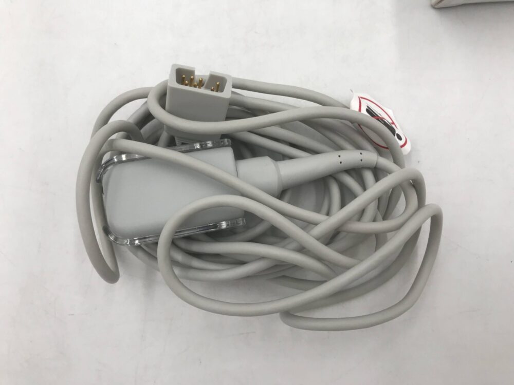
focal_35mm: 28
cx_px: 257
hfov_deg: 63.4
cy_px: 192
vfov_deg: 49.7
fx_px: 416
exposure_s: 1/120
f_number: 1.8
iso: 40
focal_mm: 3.99
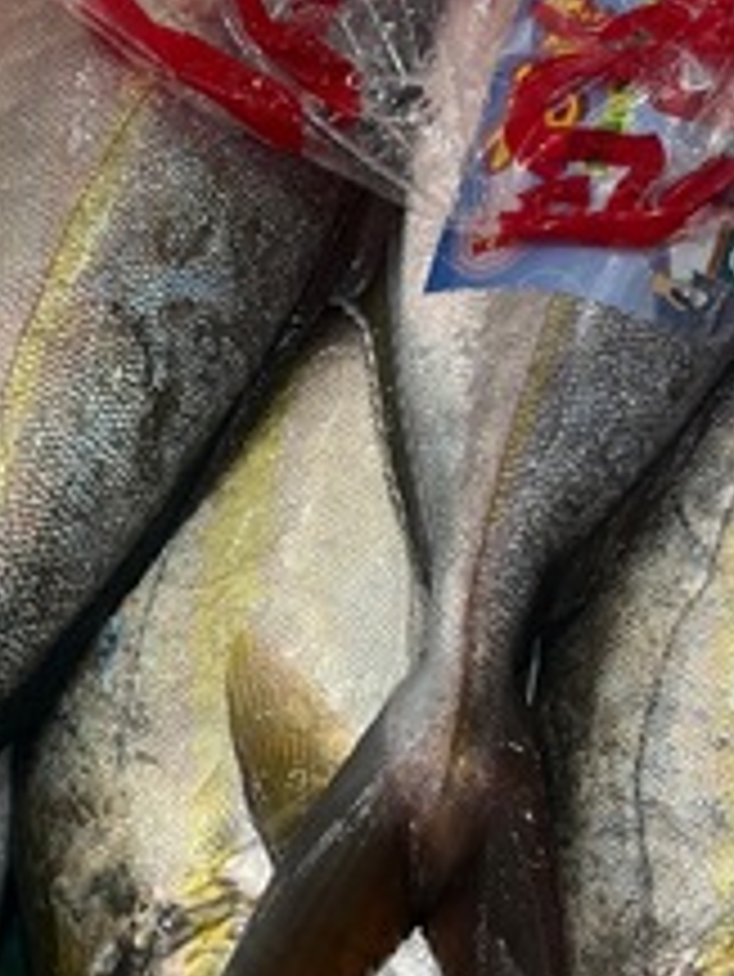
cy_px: 571
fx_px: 1695
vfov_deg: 32.1
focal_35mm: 60
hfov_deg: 24.3
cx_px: 236
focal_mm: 5.1
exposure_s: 1/122
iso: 80
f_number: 1.6
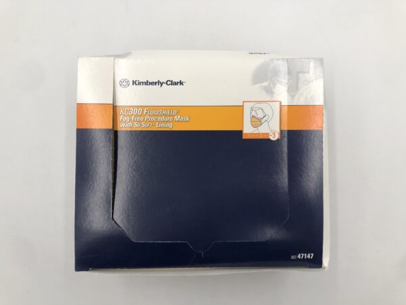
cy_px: 152
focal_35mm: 28
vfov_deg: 49.7
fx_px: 328
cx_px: 203
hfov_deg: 63.4
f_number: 1.8
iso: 32
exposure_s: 1/120
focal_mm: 3.99
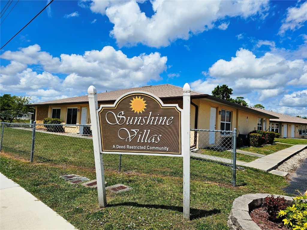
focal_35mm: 23
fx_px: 204
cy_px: 115
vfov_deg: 58.9
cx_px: 154
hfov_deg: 73.9
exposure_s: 1/2043
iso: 10
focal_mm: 6.3
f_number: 1.7
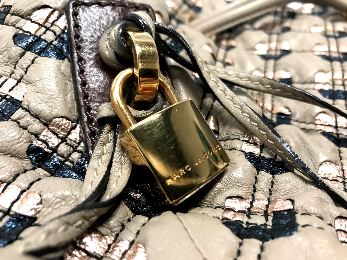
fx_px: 281
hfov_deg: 63.4
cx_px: 174
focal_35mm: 28
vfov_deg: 49.7
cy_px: 130
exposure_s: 1/15
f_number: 1.8
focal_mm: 3.99
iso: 64
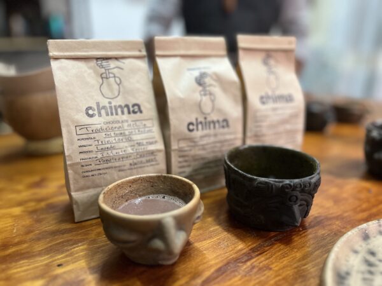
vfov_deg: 53.1
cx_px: 191
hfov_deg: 67.3
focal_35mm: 26
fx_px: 287
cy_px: 143
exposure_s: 1/60
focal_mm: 5.1
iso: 320
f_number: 1.6
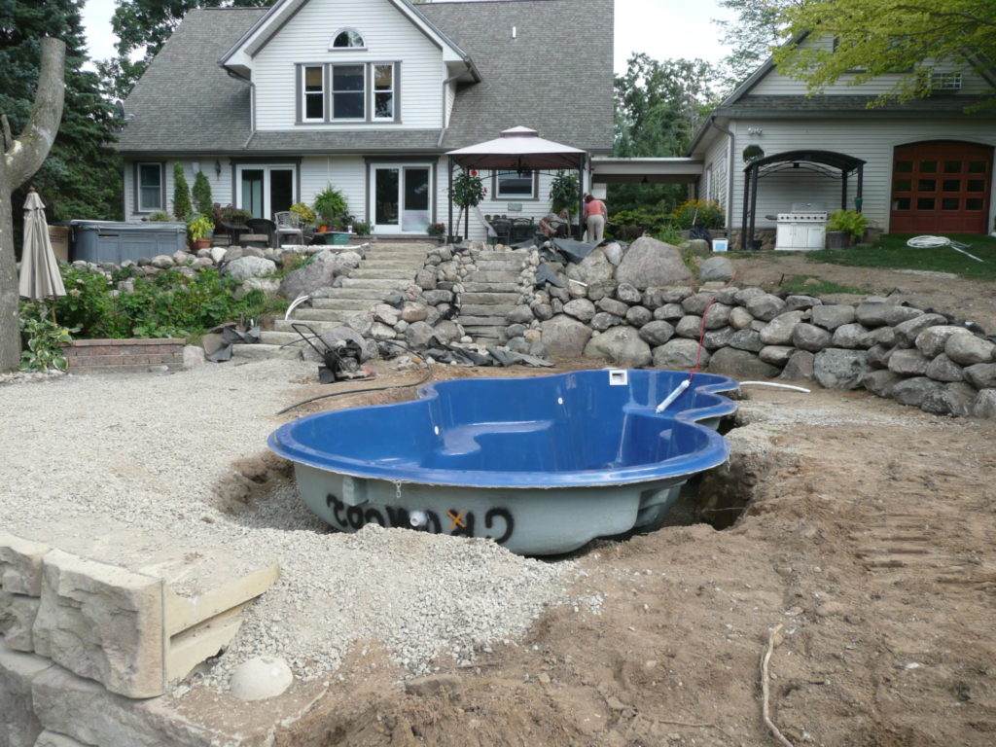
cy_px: 374
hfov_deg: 63.4
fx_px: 806
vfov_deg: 49.7
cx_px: 498
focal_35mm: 28
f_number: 3.3
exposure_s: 1/125
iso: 100
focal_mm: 4.6
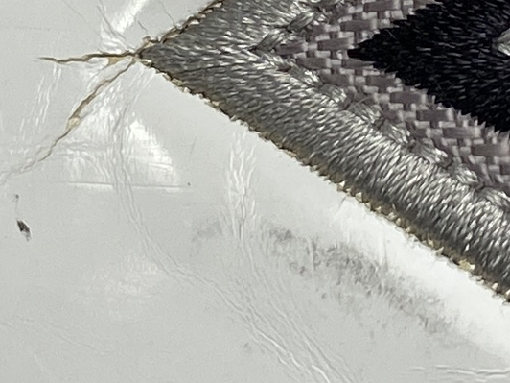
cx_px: 424
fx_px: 2902
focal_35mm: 197
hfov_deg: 10.0
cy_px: 56
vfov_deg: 7.5
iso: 32
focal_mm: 4.25
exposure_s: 1/412
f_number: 1.8
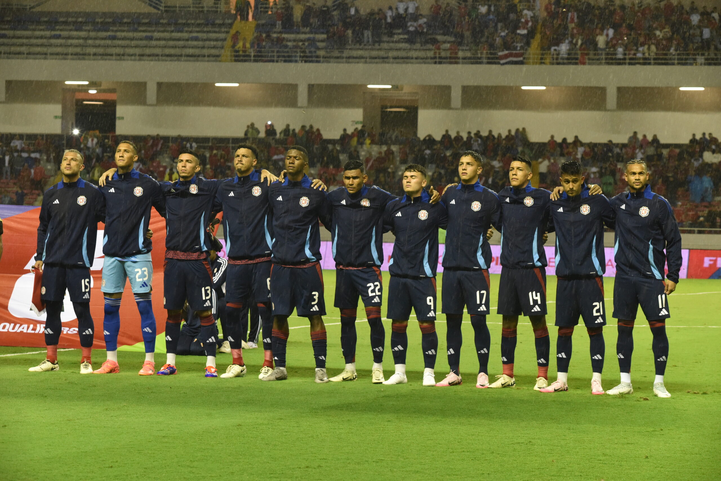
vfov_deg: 11.2
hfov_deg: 16.8
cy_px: 240
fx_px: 2444
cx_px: 360
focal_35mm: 122
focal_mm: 122
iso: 4000
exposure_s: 1/250
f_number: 8
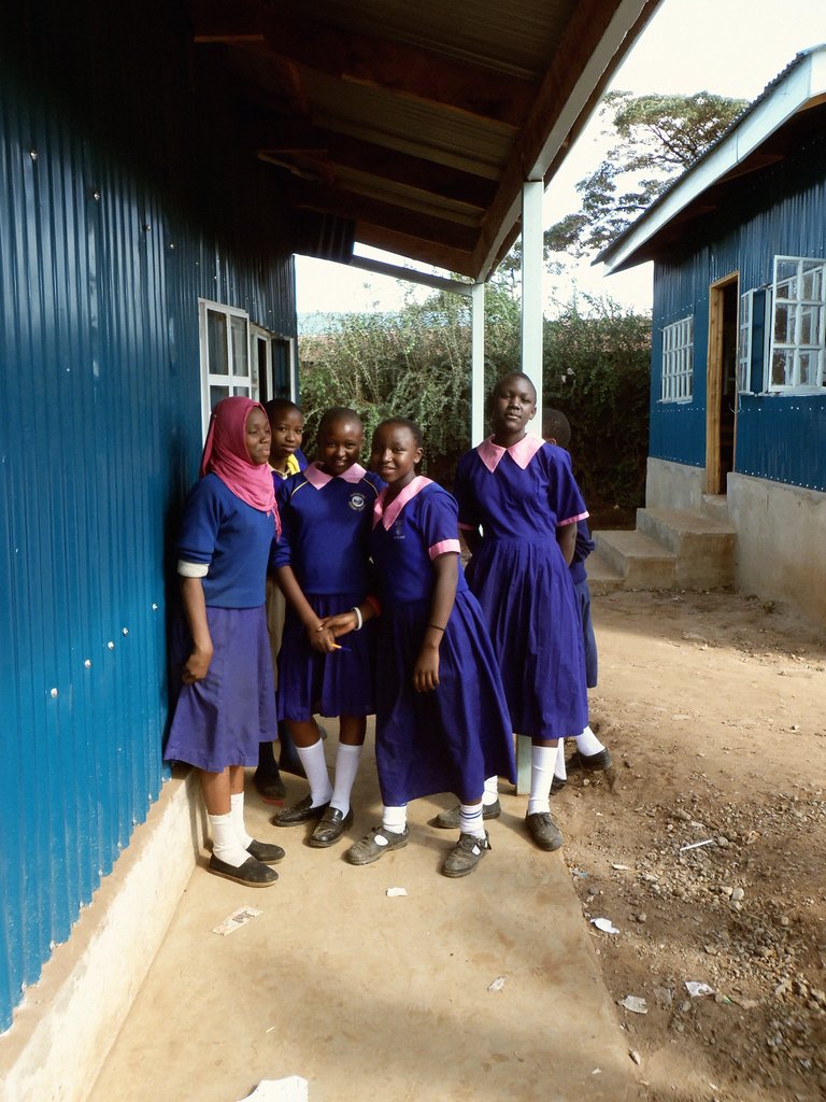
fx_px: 891
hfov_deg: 49.7
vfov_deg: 63.4
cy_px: 551
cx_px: 413
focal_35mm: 28
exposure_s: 1/100
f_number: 3.3
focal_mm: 5.1
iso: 64
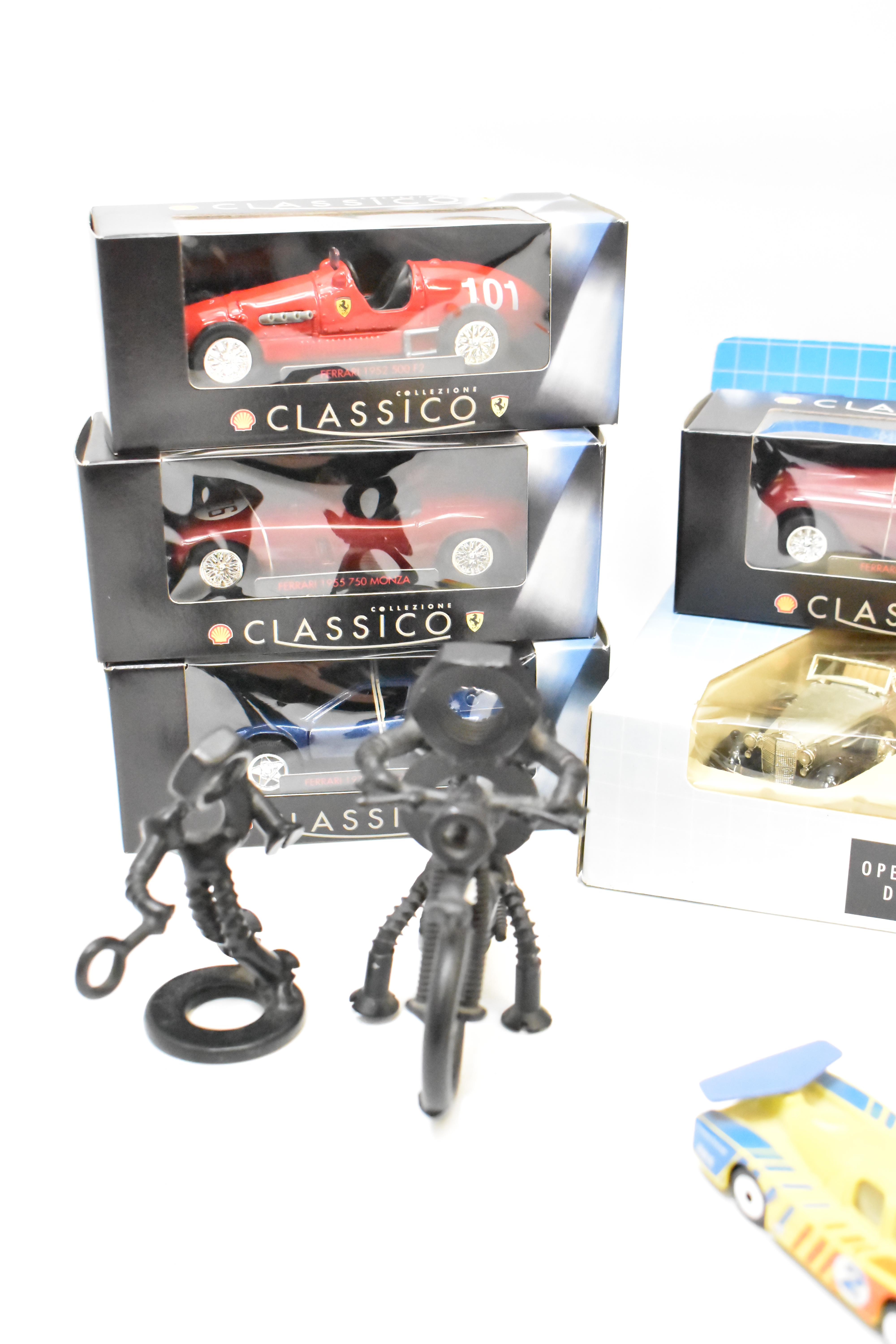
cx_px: 448
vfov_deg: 46.4
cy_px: 672
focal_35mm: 42
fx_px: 1568
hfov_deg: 31.9
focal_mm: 28
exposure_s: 1/1250
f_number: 5.6
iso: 22800
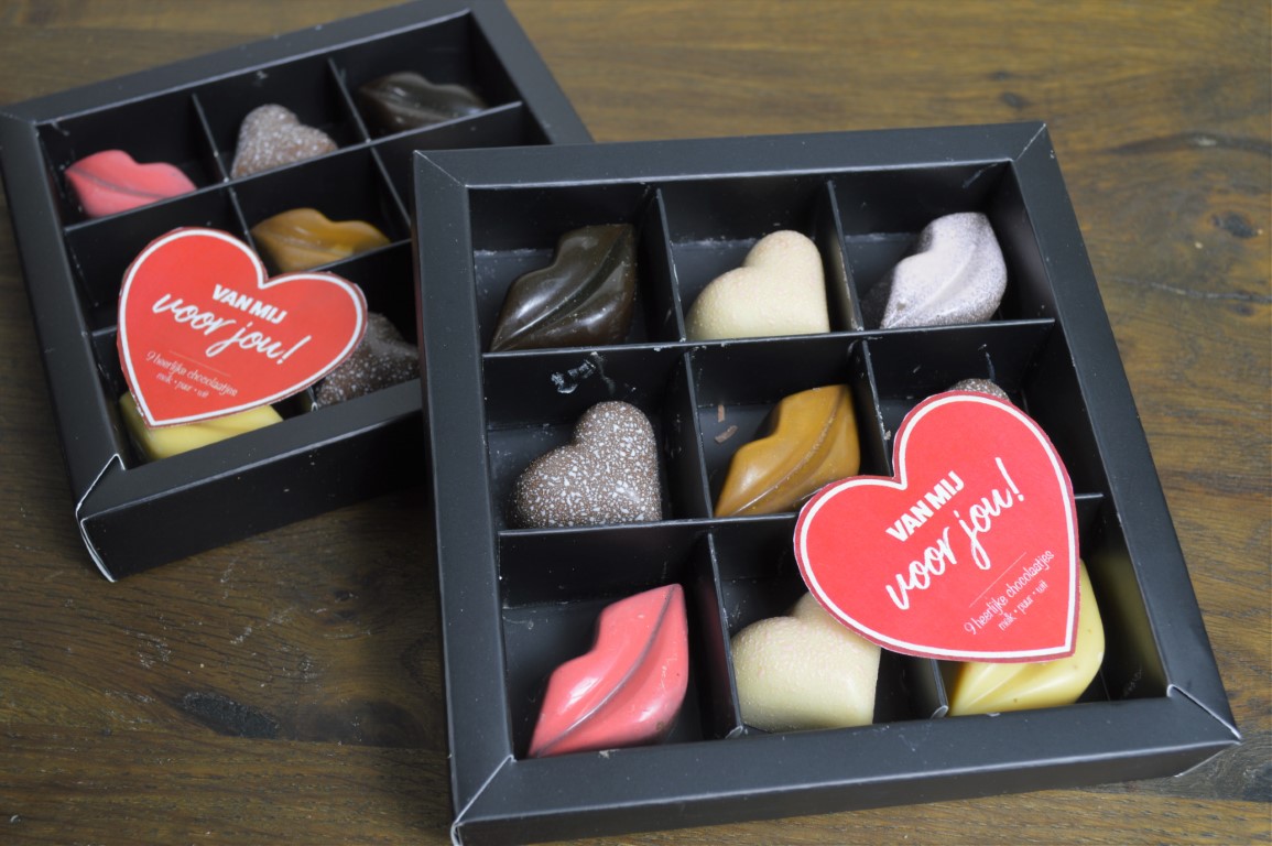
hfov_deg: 49.6
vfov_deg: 34.1
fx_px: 1377
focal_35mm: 39
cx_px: 636
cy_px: 423
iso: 100
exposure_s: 1/2.5
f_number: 6.3
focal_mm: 26
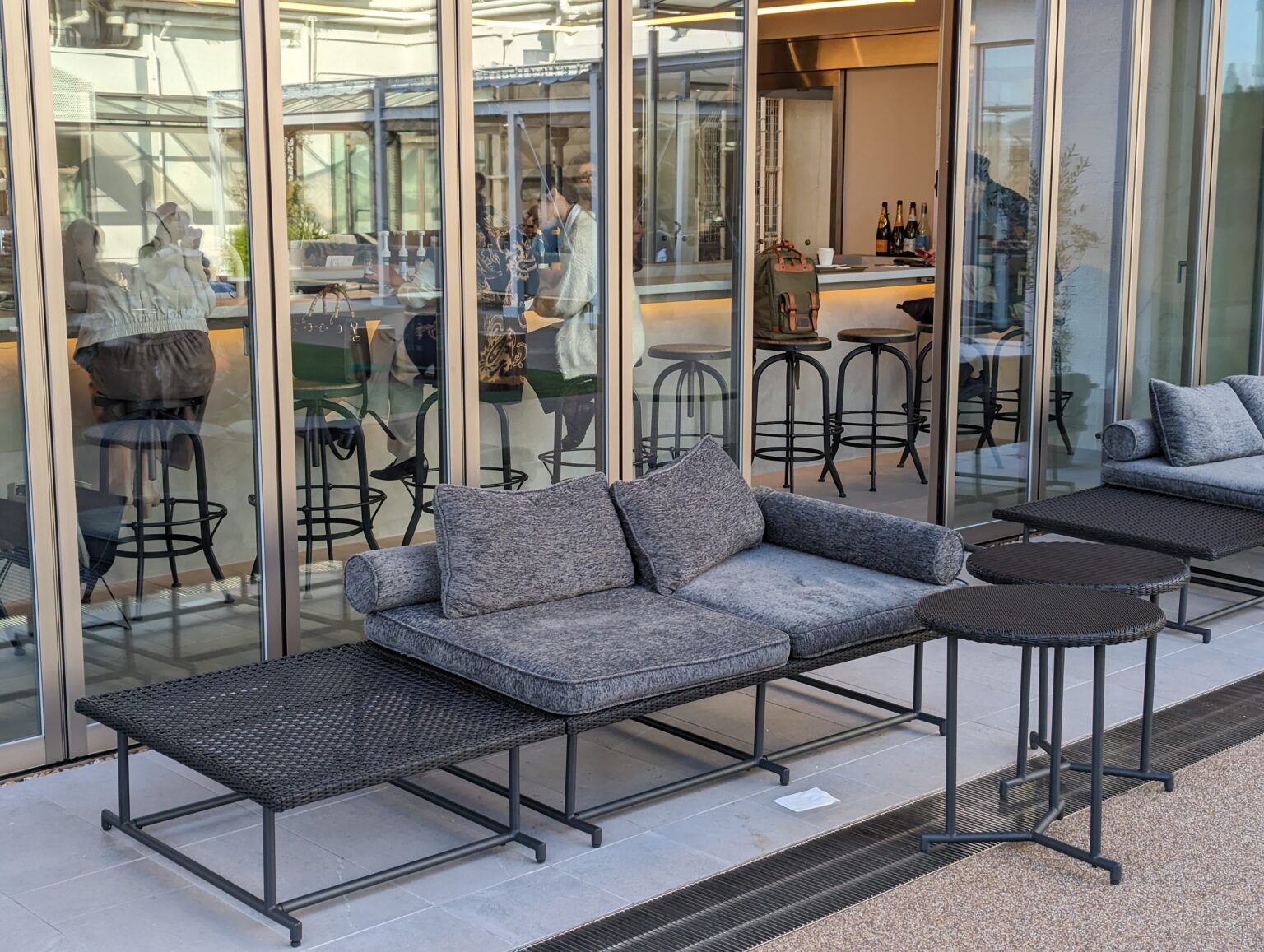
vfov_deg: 30.3
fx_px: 1755
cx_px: 632
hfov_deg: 39.6
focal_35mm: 48
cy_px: 476
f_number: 1.85
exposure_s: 1/322
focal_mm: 6.81
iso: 43
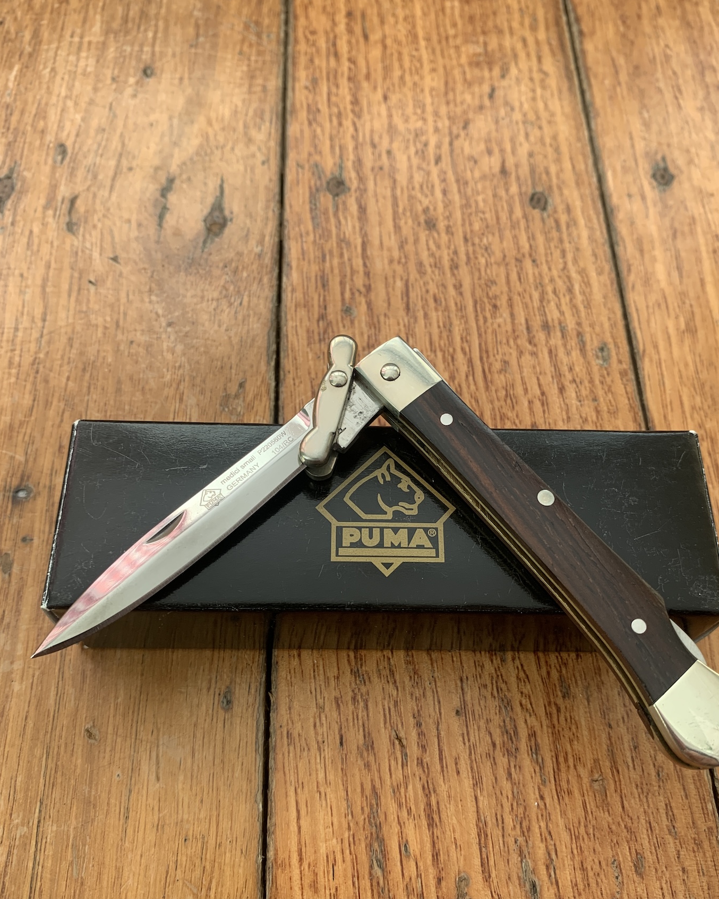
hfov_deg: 48.5
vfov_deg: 58.7
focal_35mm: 30
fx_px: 798
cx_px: 383
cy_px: 478
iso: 50
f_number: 1.8
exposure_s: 1/121
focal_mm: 4.25
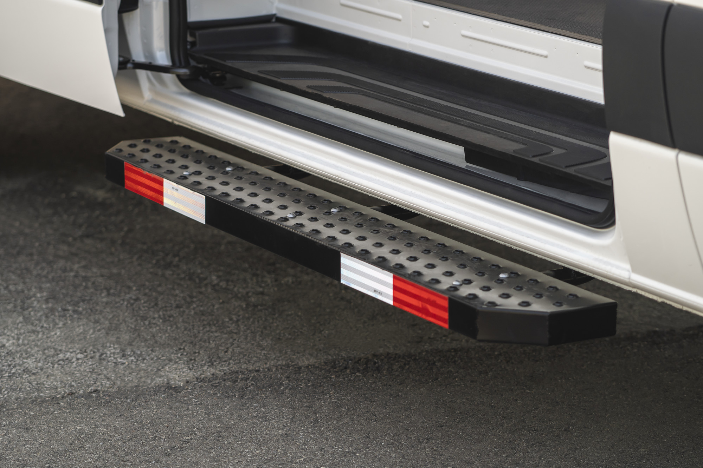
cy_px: 234
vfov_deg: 10.8
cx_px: 352
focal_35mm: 128
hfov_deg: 16.1
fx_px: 2489
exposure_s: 1/320
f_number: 2.8
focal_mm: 85
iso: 160
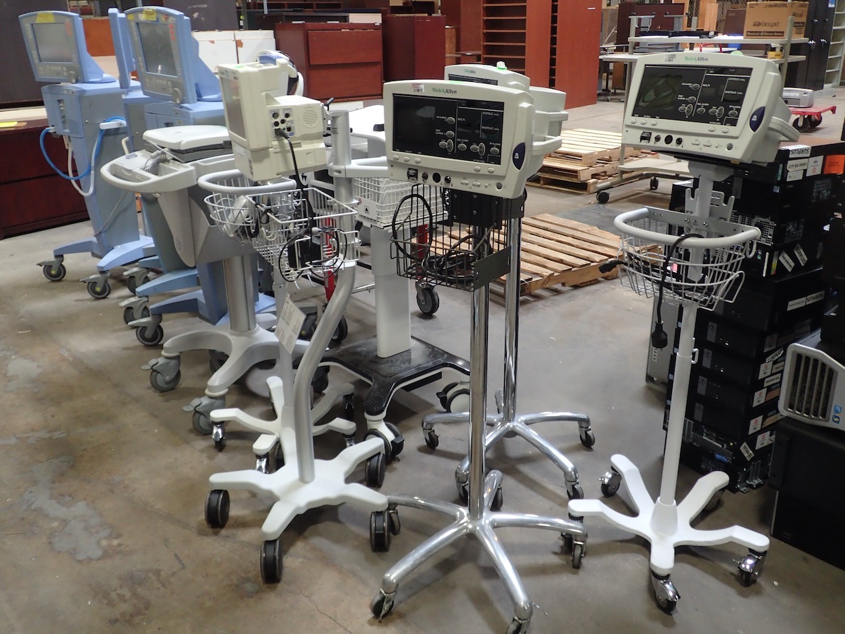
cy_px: 317
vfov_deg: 46.8
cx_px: 422
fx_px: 732
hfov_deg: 60.0
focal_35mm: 30
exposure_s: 1/30
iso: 320
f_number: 2.3
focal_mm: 5.5
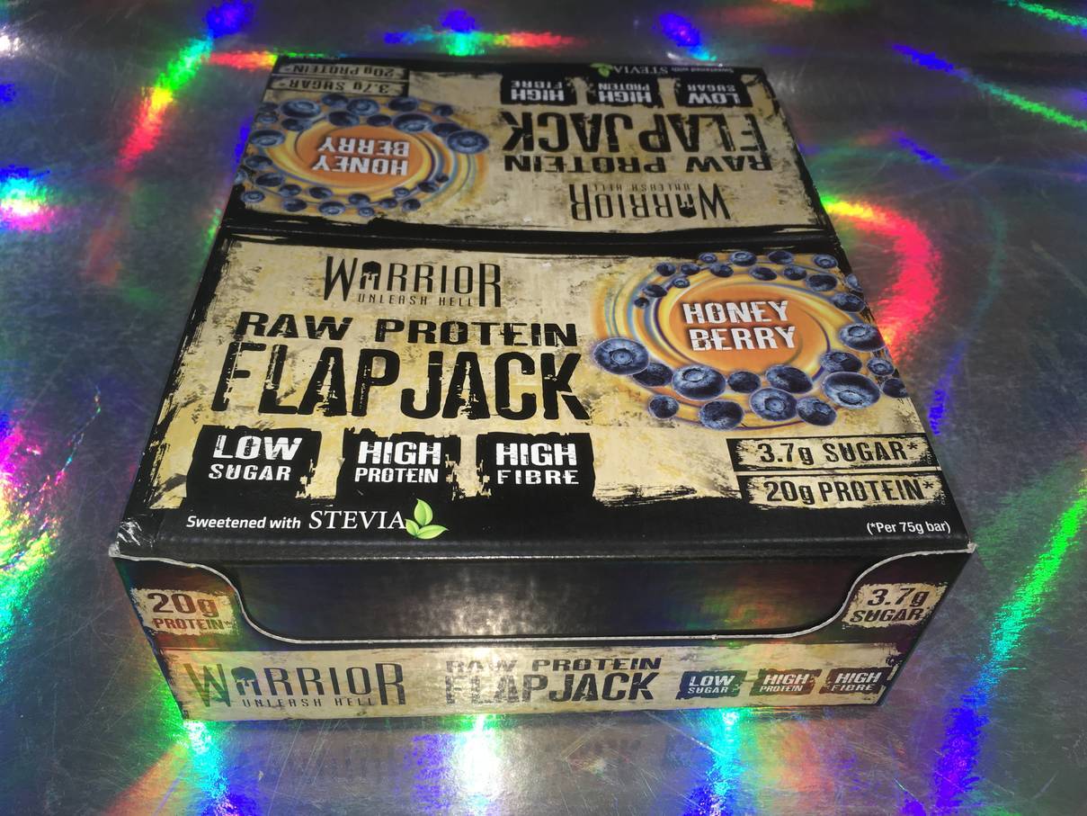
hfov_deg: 61.7
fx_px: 911
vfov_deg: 48.2
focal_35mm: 29
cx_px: 544
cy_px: 408
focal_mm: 4.15
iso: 25
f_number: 2.2
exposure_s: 1/76
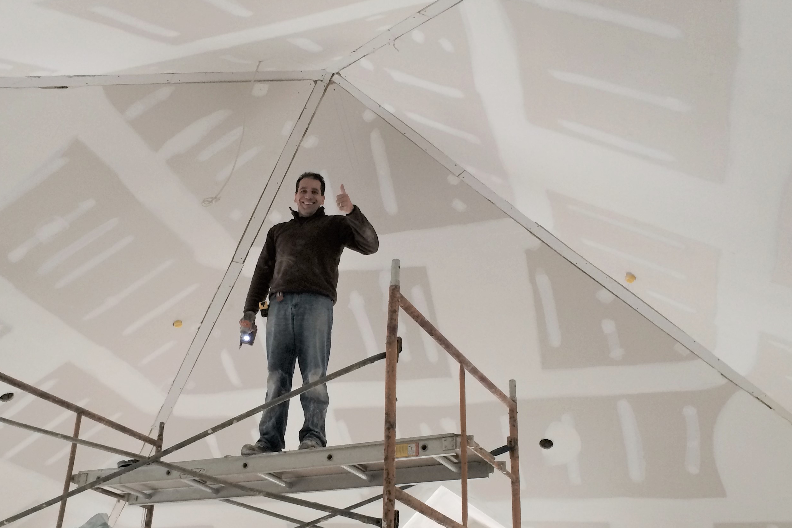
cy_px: 316
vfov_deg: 32.5
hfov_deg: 47.1
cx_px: 313
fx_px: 902
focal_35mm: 41
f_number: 2.2
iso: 64
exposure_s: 1/30
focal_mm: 4.12
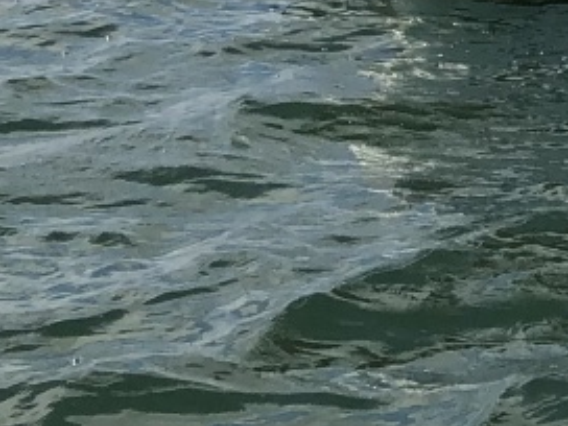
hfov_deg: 11.3
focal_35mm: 148
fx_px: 2428
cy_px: -432
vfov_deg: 9.4
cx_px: 1332
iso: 20
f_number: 1.8
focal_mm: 3.99
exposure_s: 1/3003
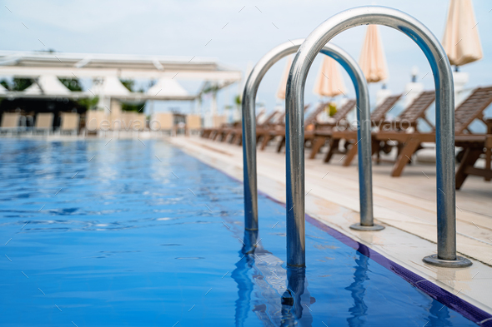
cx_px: 246
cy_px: 164
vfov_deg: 31.2
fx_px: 587
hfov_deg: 45.4
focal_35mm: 43
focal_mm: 43
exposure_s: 1/2500
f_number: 2.8
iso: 100
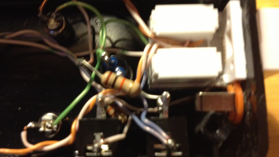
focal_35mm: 39
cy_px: 89
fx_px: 289
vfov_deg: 30.4
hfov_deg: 51.6
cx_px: 138
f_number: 2.4
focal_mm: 4.28
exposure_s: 1/15
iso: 400
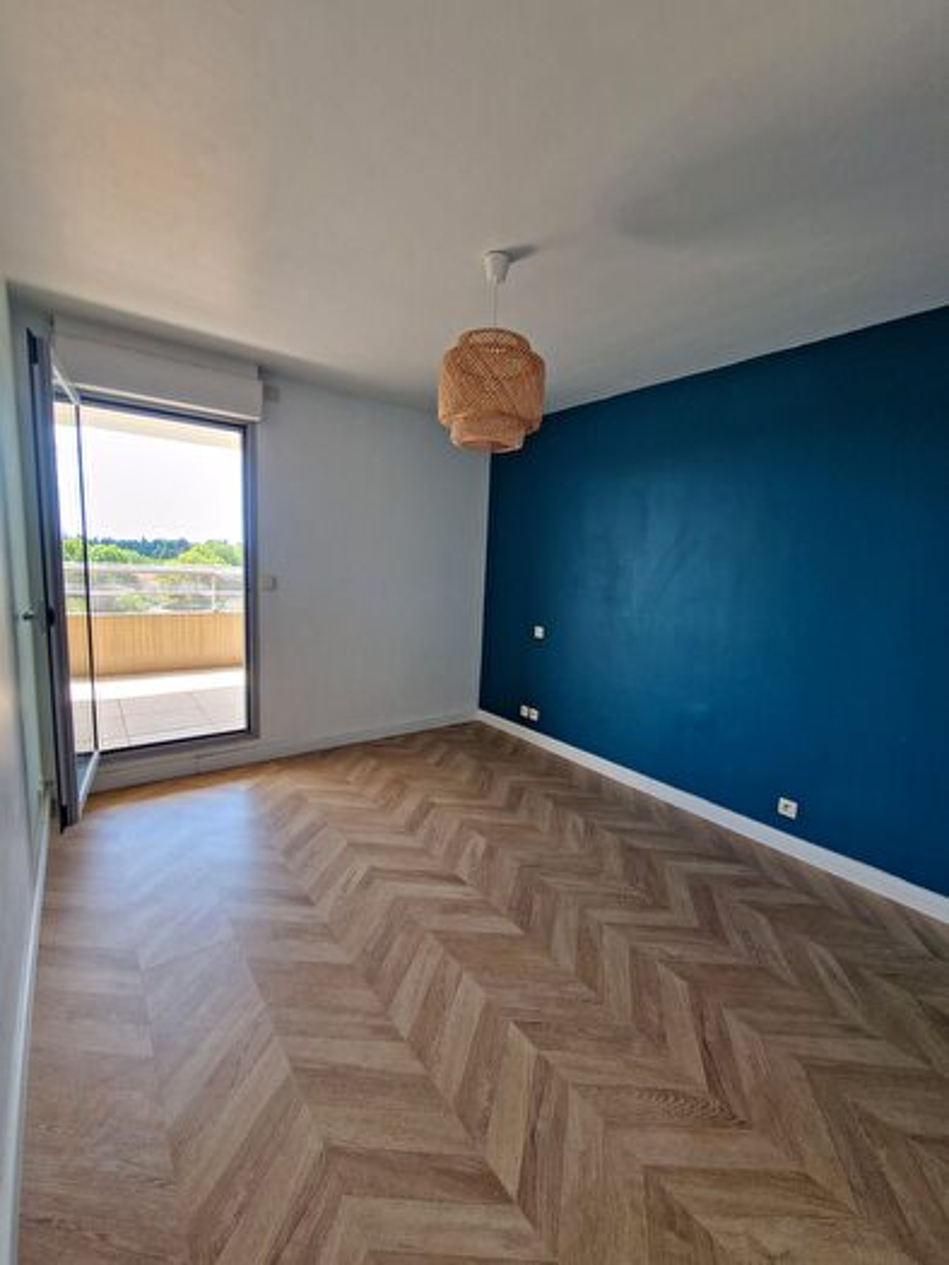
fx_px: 475
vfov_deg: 106.2
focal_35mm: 13
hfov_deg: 89.9
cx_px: 474
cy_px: 632
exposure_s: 1/100
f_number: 2.2
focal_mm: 2.2
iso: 64
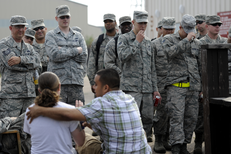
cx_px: 116
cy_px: 77
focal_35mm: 92
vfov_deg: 14.8
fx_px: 590
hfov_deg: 22.2
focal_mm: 92
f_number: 2.8
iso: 160
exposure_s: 1/1250
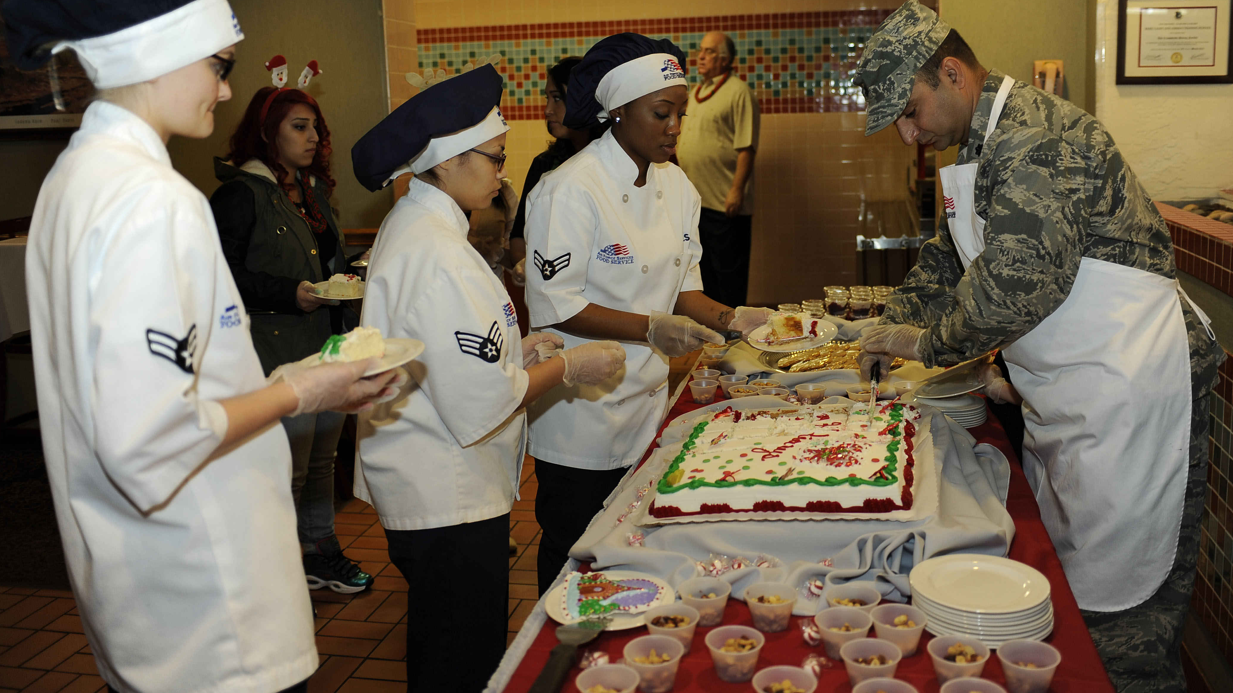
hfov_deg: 64.3
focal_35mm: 30
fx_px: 981
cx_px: 622
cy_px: 290
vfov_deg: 38.8
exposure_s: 1/80
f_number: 2.8
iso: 320
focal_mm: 28
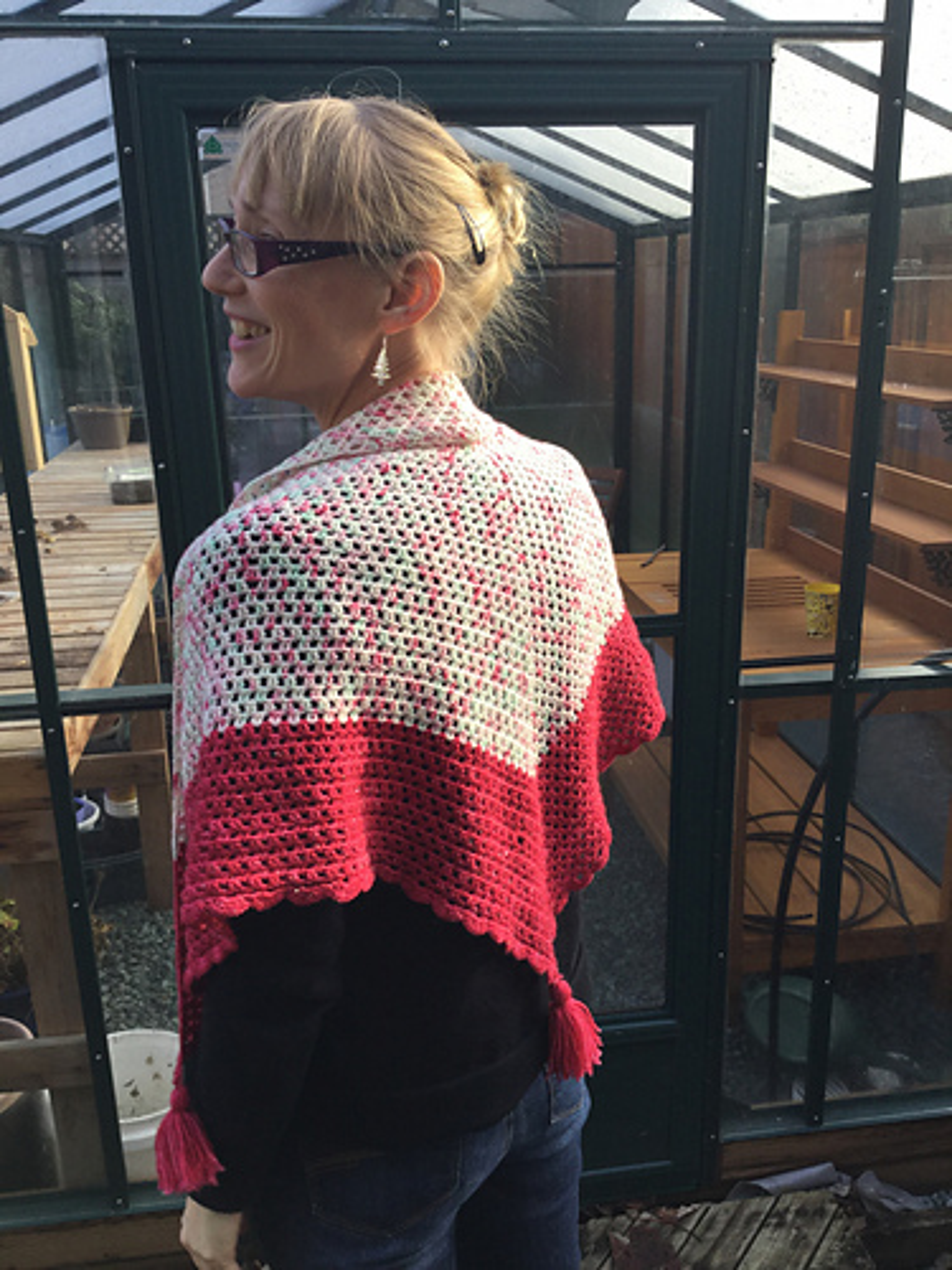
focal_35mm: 31
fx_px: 1137
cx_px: 476
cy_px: 635
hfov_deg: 45.4
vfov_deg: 58.4
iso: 25
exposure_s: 1/183
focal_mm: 3.3
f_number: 2.4
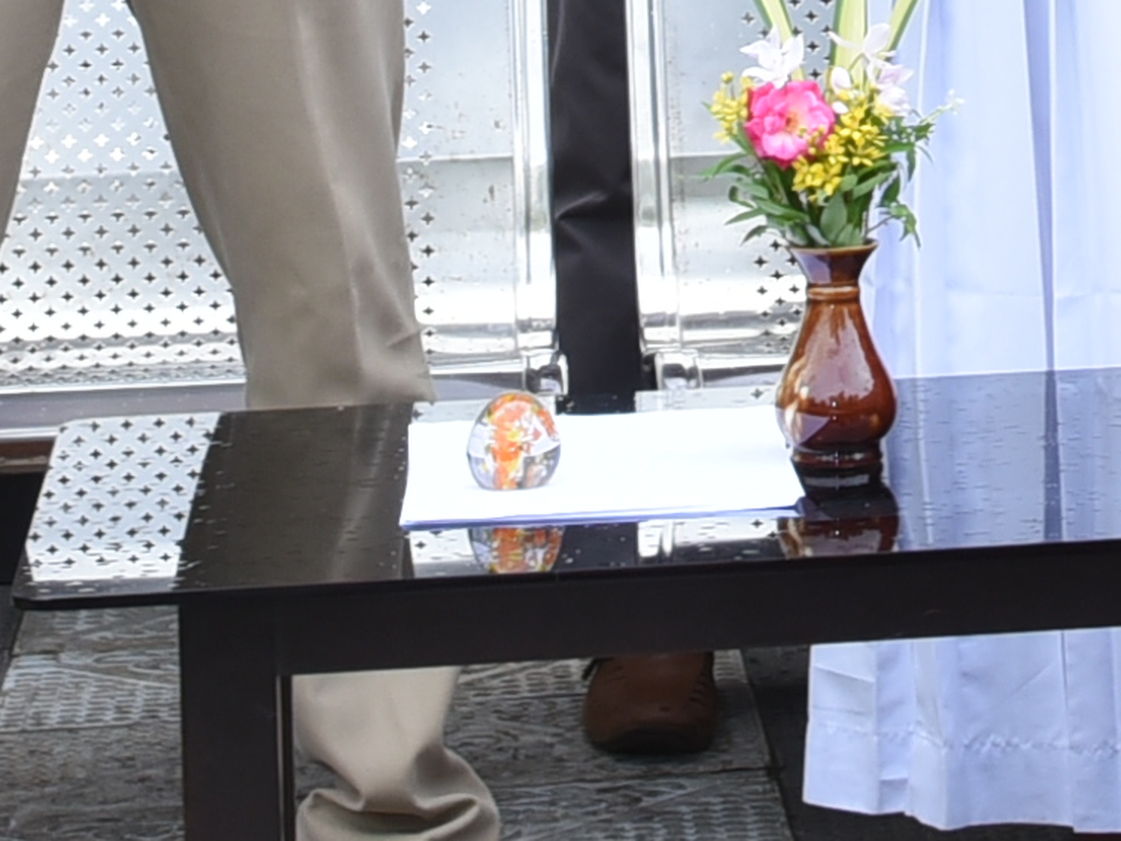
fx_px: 5602
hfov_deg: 11.3
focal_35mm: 173
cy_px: -1036
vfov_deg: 8.0
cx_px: 1151
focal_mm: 30
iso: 500
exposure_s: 1/125
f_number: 9
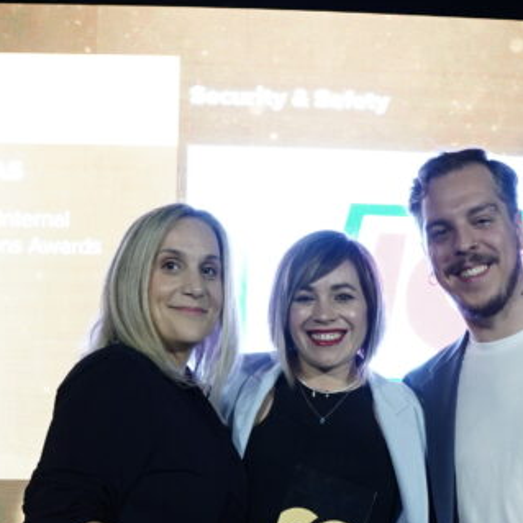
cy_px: 575
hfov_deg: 29.5
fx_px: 991
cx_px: 280
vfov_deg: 27.1
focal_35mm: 58
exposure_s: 1/80
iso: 2000
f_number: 5
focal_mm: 17
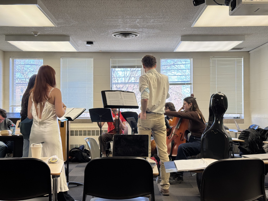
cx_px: 134
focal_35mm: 48
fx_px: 372
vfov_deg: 30.3
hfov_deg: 39.7
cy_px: 100
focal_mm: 6.76
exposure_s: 1/120
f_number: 1.78
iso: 50
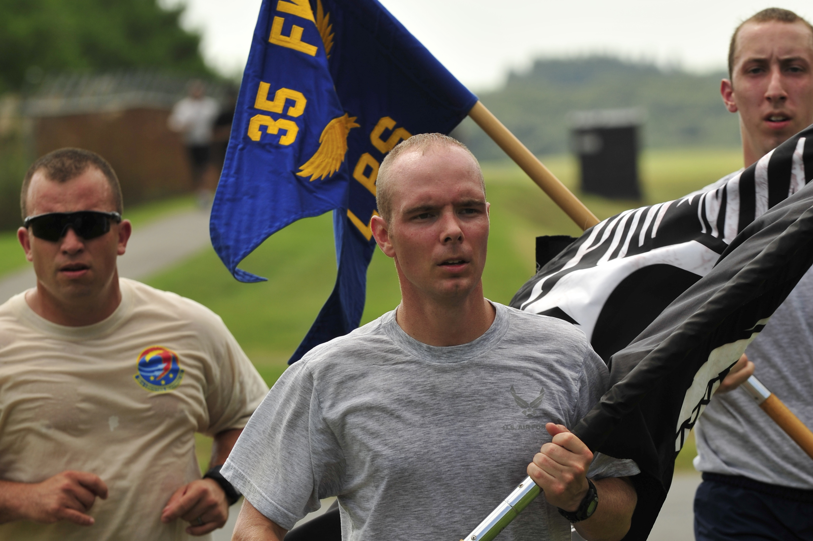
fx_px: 4514
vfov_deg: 6.9
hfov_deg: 10.3
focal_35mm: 200
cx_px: 406
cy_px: 270
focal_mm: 200
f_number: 8
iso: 200
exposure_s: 1/640
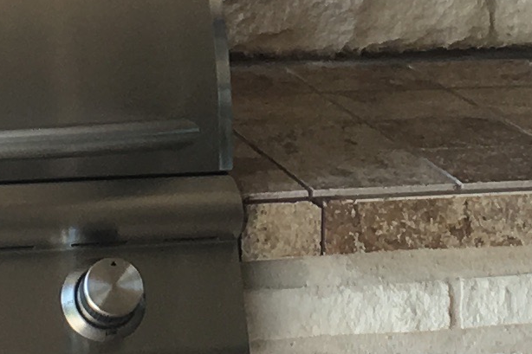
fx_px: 2925
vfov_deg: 6.9
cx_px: 295
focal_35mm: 198
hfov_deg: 10.4
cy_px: 58
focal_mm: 4.15
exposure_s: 1/120
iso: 32
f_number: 2.2
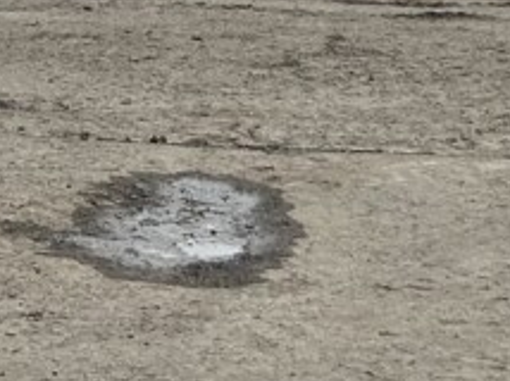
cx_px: -317
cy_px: -364
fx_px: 2752
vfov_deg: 7.6
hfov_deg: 10.2
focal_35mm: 187
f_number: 1.5
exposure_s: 1/1449
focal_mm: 5.7
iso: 50
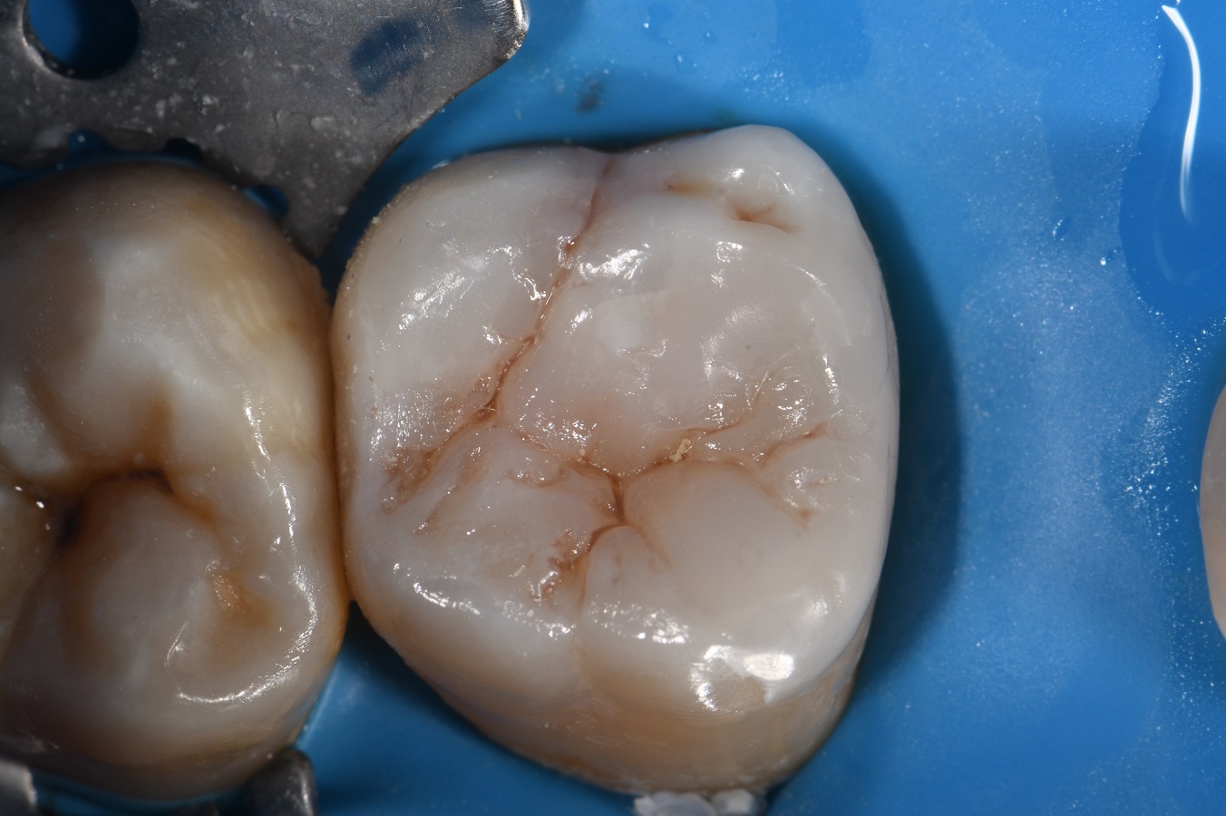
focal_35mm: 157
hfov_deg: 13.1
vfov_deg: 8.7
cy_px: 408
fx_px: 5344
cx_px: 613
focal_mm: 105
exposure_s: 1/200
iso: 200
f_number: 32
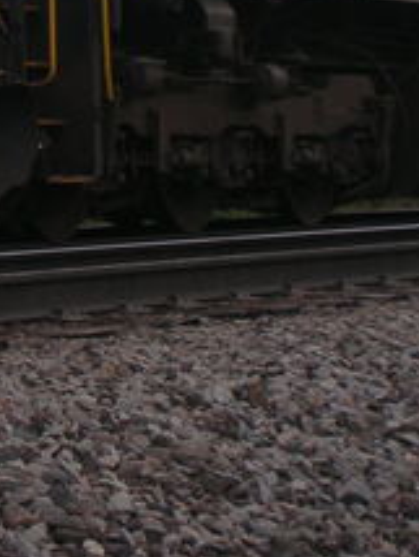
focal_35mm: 183
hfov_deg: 8.1
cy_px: -86
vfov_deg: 10.6
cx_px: -46
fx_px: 2948
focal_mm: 9.3
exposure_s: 1/170
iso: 64
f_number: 5.6
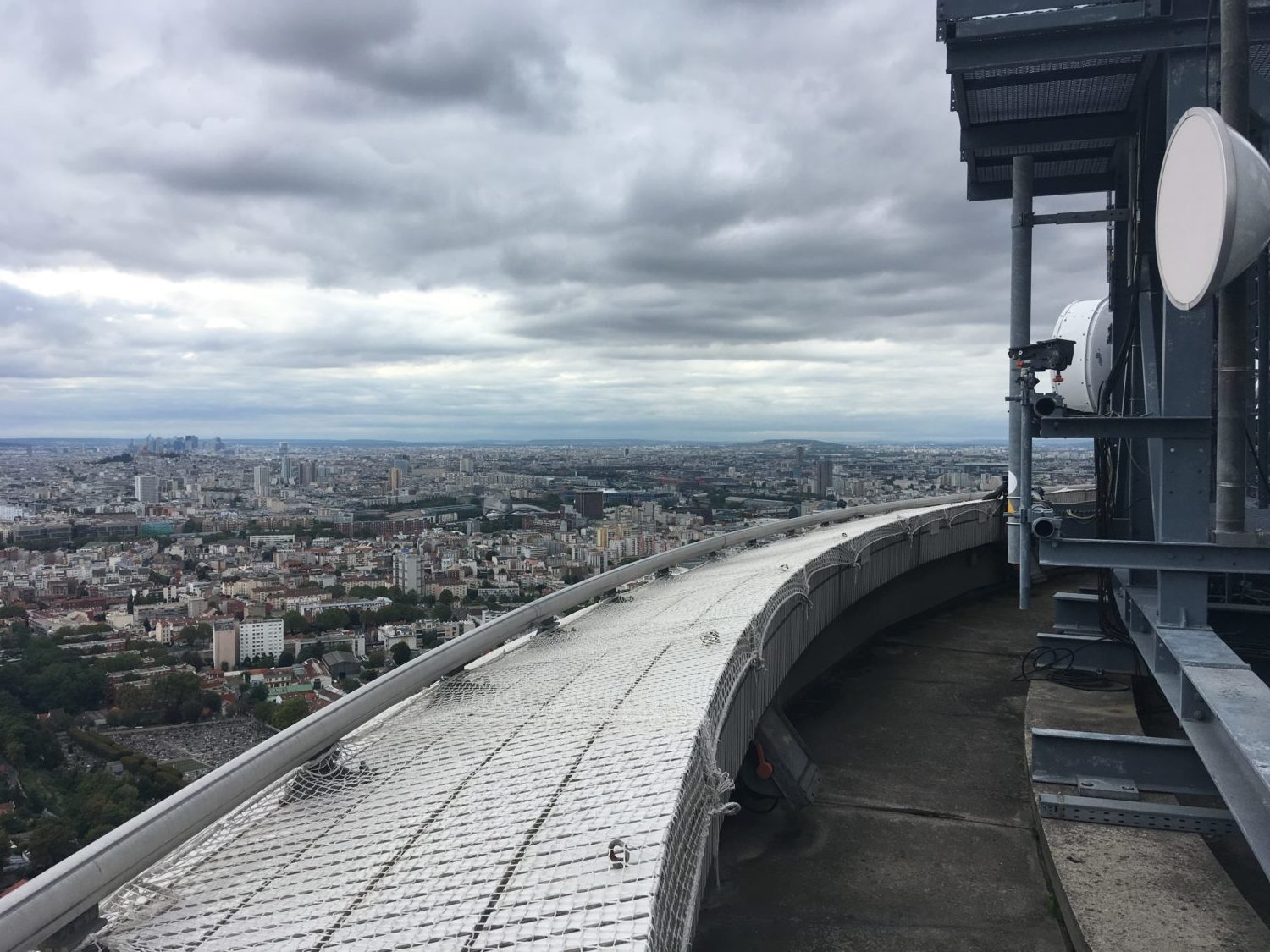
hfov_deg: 61.7
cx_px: 635
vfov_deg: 48.2
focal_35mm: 29
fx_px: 1064
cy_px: 476
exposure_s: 1/845
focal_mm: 4.15
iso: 25
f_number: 2.2
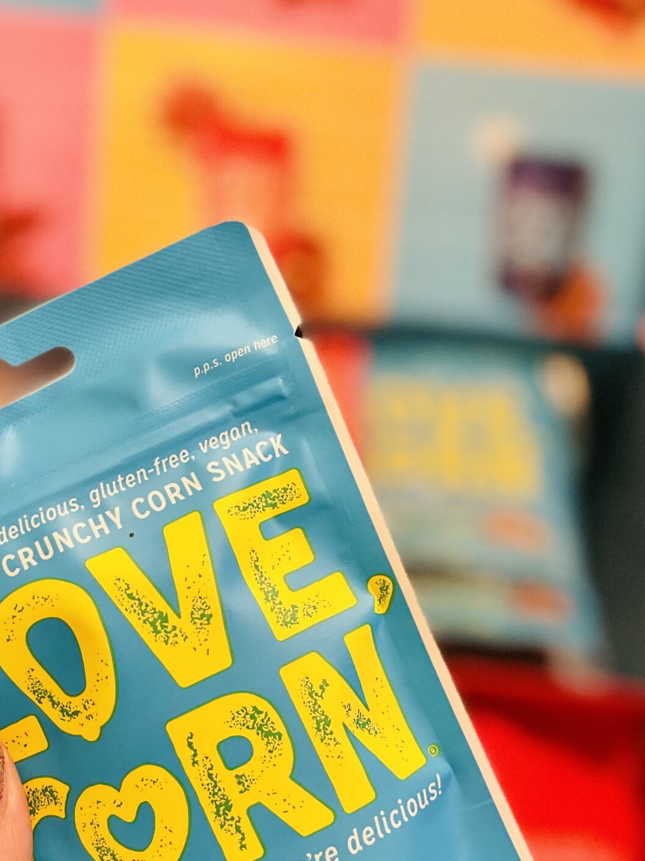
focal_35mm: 47
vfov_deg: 40.3
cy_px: 498
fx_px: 1168
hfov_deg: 30.4
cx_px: 171
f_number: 1.6
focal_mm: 5.1
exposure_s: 1/60
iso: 320
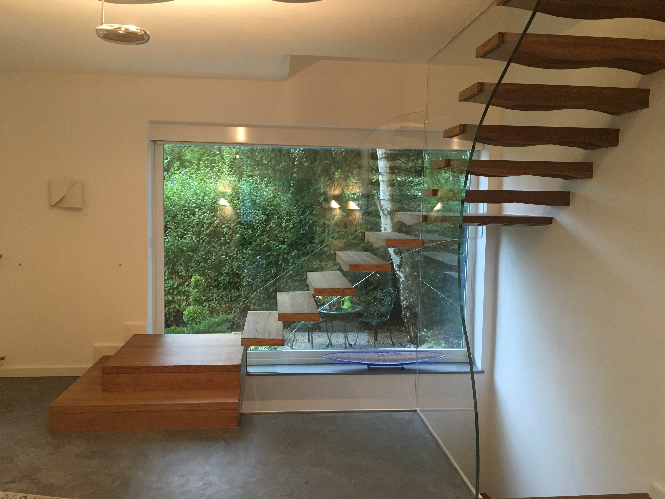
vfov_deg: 48.2
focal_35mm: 29
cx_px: 332
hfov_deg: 61.7
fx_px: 557
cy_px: 250
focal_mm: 4.15
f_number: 2.2
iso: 200
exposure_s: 1/33
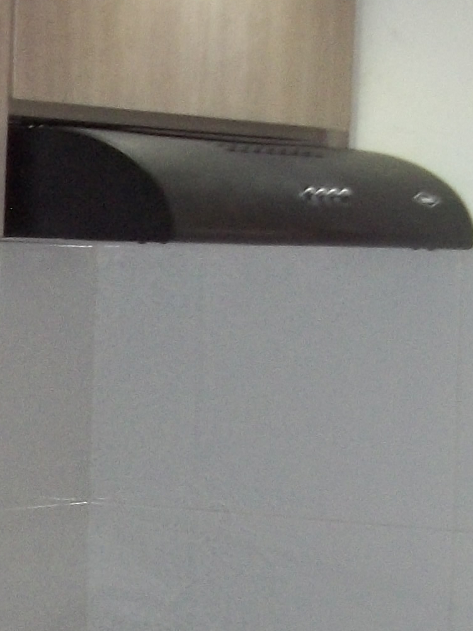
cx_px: -435
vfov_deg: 14.3
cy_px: 495
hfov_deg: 10.1
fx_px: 2497
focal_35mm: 137
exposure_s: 1/30
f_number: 2.9
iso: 160
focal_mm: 5.7
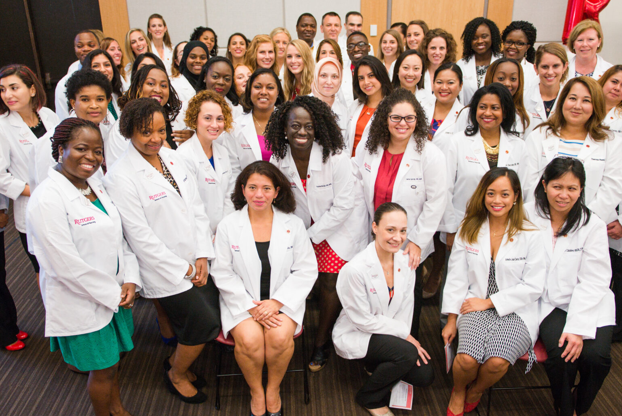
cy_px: 204
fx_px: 519
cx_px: 311
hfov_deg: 61.9
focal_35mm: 30
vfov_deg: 43.7
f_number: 2.8
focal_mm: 24
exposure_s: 1/200
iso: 3200
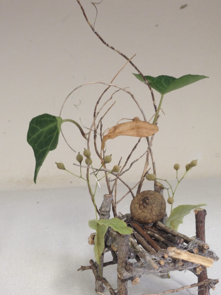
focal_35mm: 47
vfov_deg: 40.4
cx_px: 135
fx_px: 400
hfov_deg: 30.8
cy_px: 158
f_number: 2.4
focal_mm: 4.28
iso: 64
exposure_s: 1/20
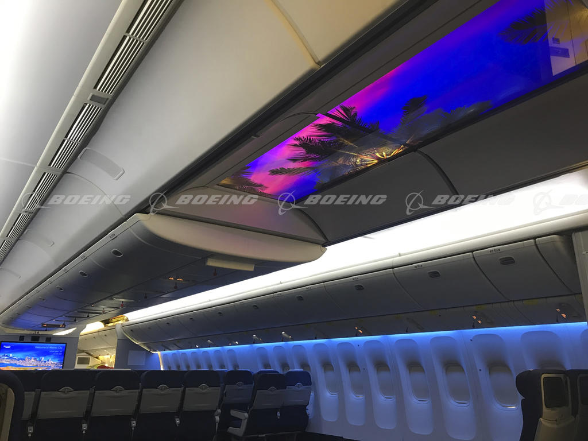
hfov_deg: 63.4
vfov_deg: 49.7
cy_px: 220
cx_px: 294
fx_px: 476
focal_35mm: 28
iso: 40
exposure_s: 1/29
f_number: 1.8
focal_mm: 3.99
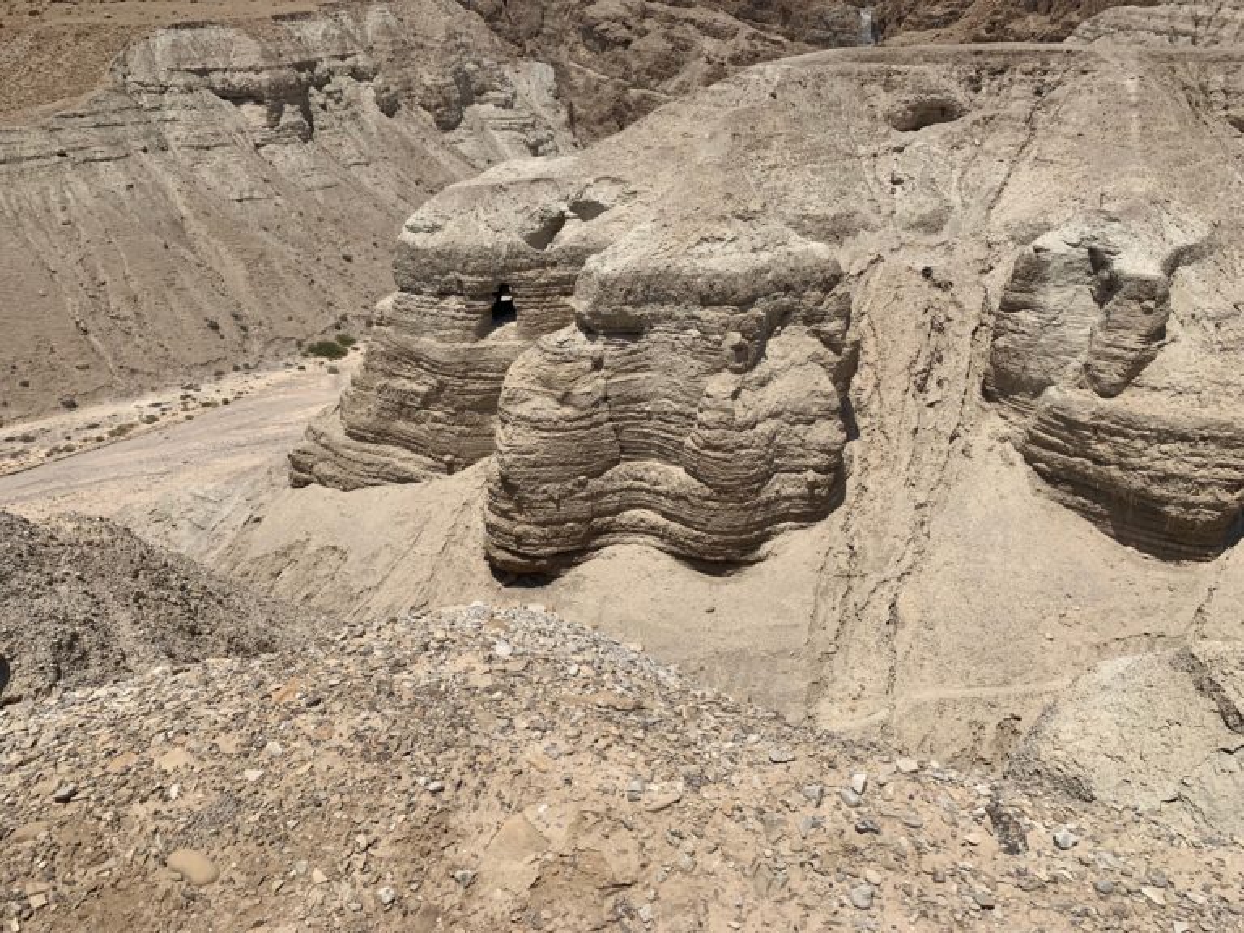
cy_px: 466
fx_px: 934
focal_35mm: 26
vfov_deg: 53.1
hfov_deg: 67.3
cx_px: 622
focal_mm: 4.25
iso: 25
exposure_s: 1/6061
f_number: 1.8
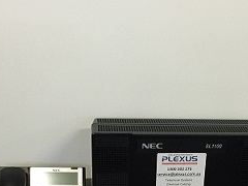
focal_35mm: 79
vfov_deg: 17.6
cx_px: 174
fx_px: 566
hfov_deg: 24.5
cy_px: 237
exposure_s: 1/17
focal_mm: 4.15
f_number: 2.2
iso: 80
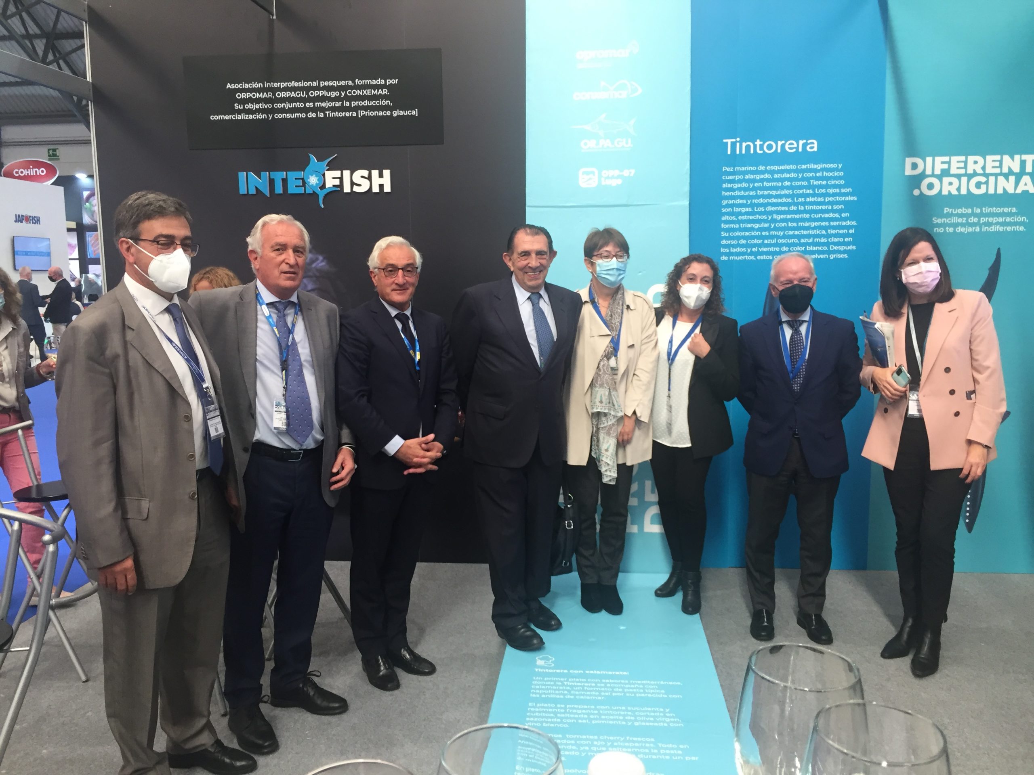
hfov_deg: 61.7
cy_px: 388
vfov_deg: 48.2
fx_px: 866
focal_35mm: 29
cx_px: 517
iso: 64
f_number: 2.2
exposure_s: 1/33
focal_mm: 4.15
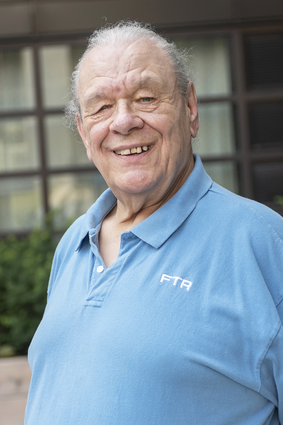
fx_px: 825
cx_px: 142
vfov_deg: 28.8
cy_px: 212
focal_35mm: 70
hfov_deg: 19.5
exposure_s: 1/1000
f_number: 4.5
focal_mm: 70
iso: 800
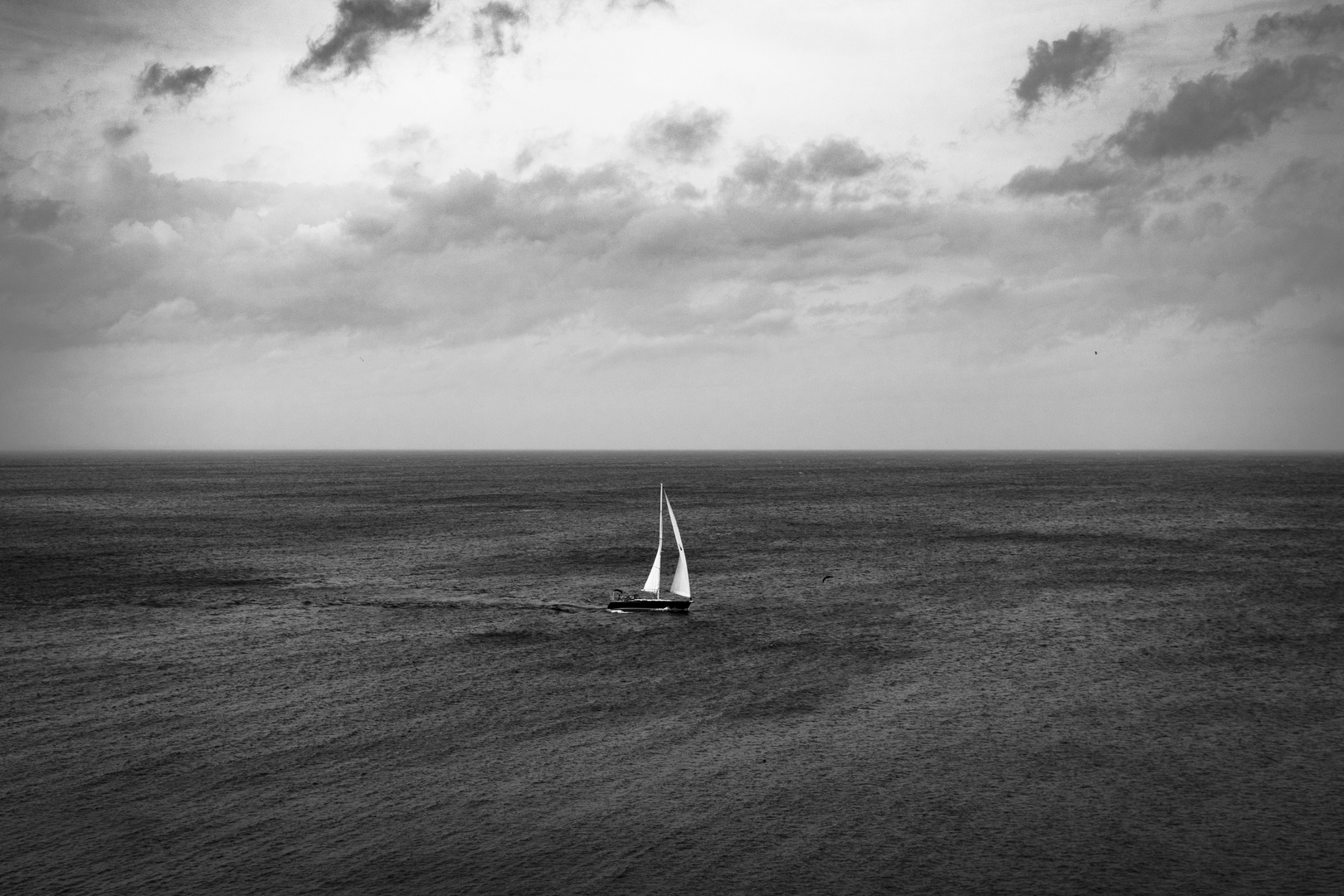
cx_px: 672
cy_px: 448
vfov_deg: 25.8
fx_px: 1960
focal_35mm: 52
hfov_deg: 37.9
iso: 160
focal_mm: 35
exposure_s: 1/4000
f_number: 2.8
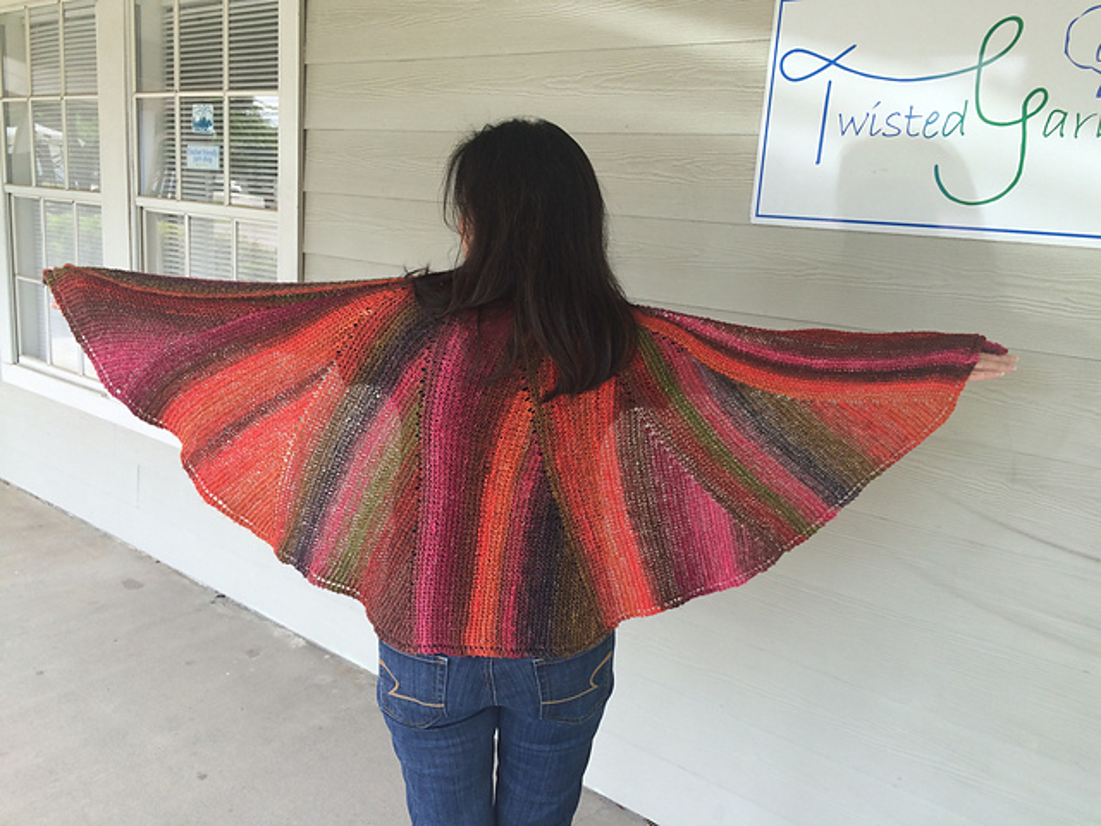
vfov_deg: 48.2
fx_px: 922
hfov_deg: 61.7
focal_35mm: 29
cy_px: 413
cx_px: 550
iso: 32
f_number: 2.2
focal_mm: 4.15
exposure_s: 1/268
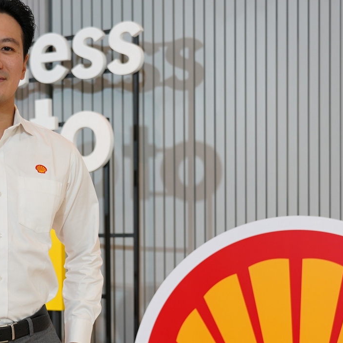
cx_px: 107
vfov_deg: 20.7
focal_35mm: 83
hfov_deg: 20.8
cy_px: 261
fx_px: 930
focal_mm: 38
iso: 320
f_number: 4
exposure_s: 1/40
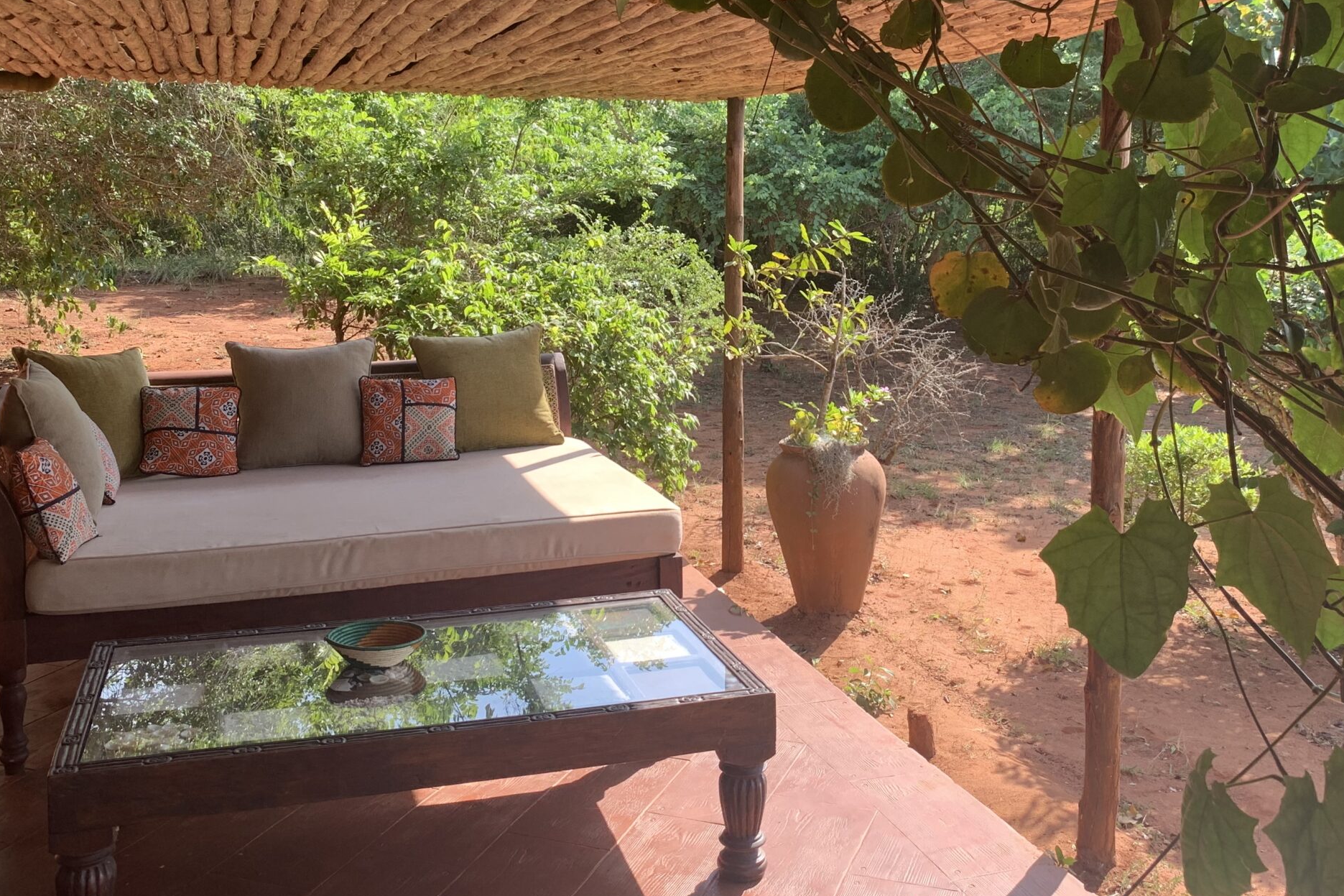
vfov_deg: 35.6
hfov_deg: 51.9
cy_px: 308
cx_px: 710
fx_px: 1381
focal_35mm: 37
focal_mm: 4.25
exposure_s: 1/291
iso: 25
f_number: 1.8
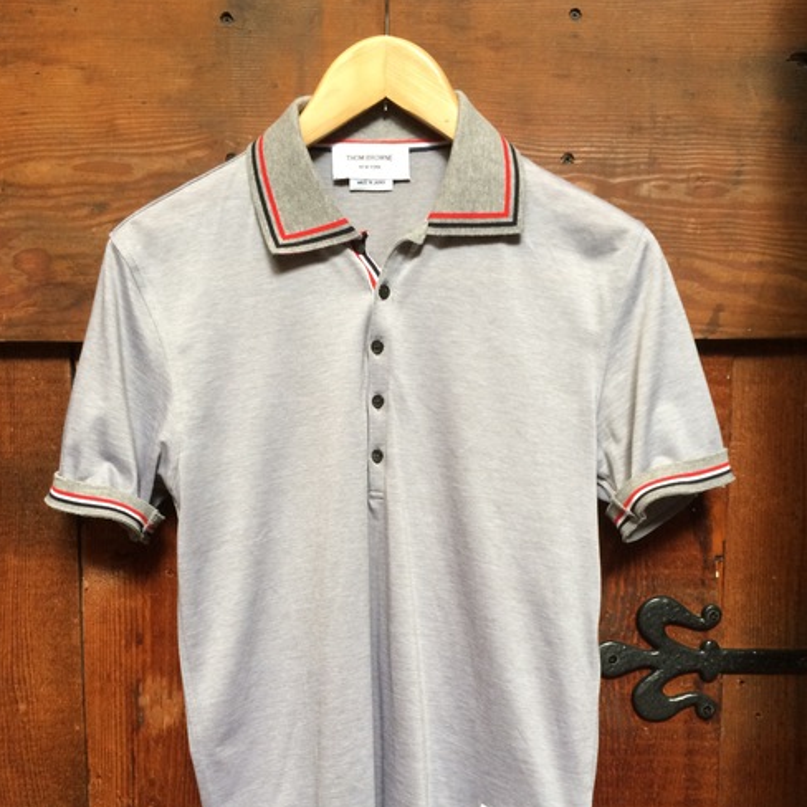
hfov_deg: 47.2
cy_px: 535
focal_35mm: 35
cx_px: 402
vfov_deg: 46.5
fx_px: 923
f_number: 2.2
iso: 50
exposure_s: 1/30
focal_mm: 4.15
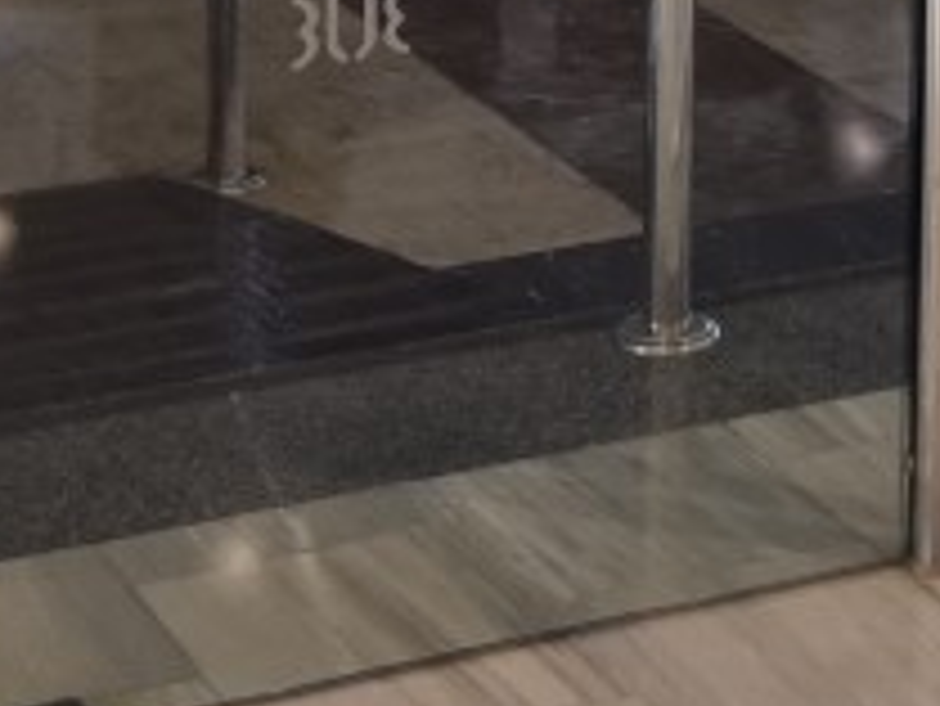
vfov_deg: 9.2
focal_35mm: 149
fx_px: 4048
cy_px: -845
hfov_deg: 12.8
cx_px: 1201
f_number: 1.8
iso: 200
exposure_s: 1/100
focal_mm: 5.4
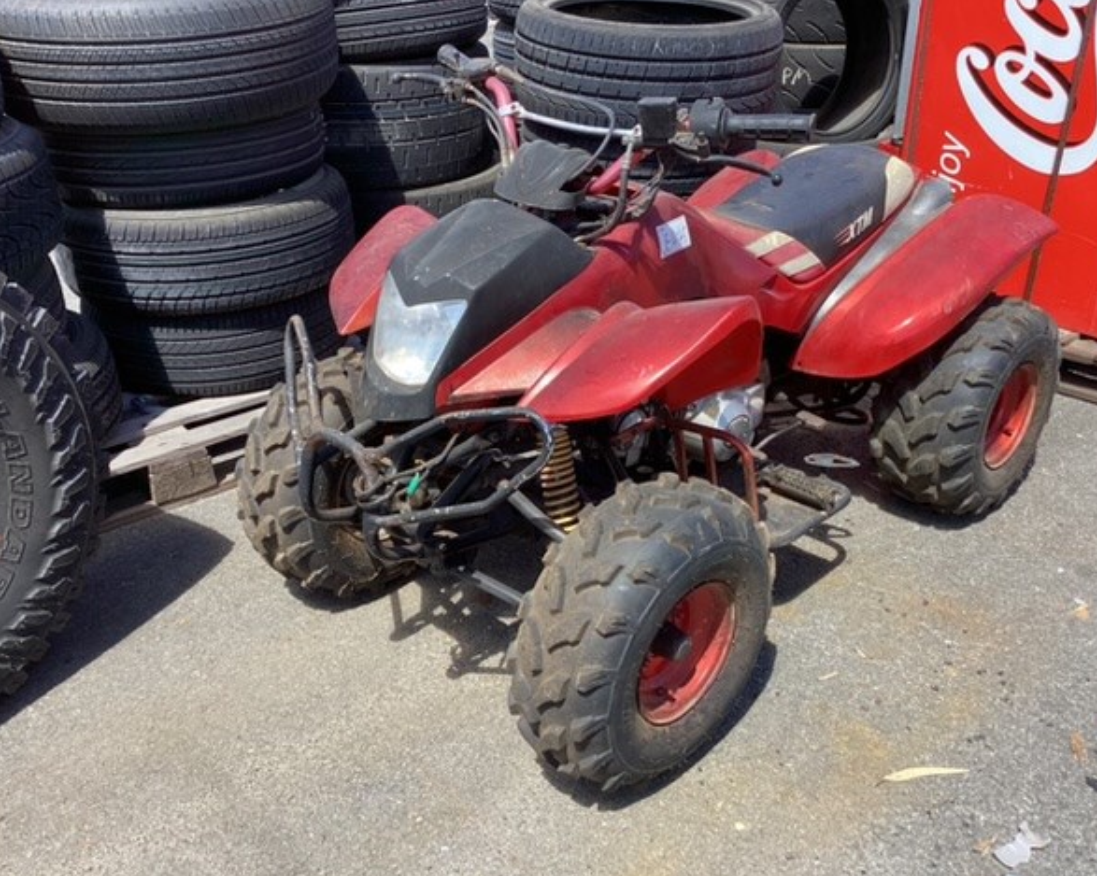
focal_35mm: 33
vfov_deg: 44.5
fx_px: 1071
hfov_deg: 54.2
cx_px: 579
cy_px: 445
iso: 25
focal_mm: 3.3
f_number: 2.4
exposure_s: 1/522
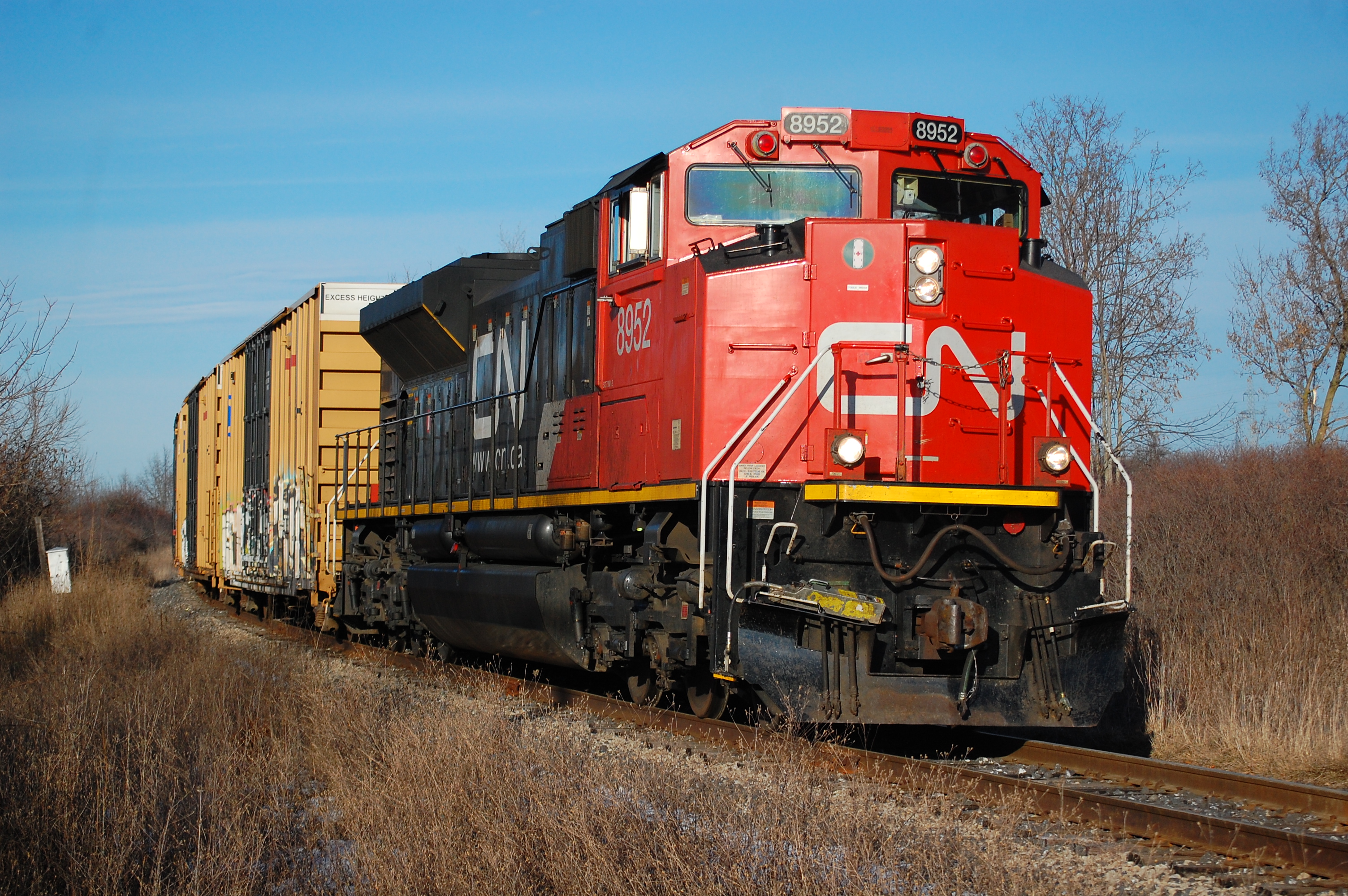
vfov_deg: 16.5
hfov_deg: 24.6
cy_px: 448
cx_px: 674
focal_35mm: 82
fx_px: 3086
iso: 400
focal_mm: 55
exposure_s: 1/2500
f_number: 5.6
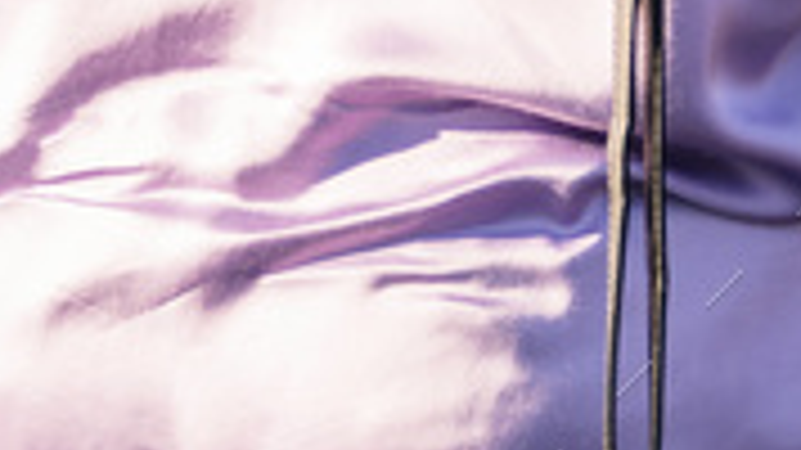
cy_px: -646
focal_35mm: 291
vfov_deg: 4.1
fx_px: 6179
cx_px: 927
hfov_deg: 7.4
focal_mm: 56
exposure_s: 1/800
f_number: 2.8
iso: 200
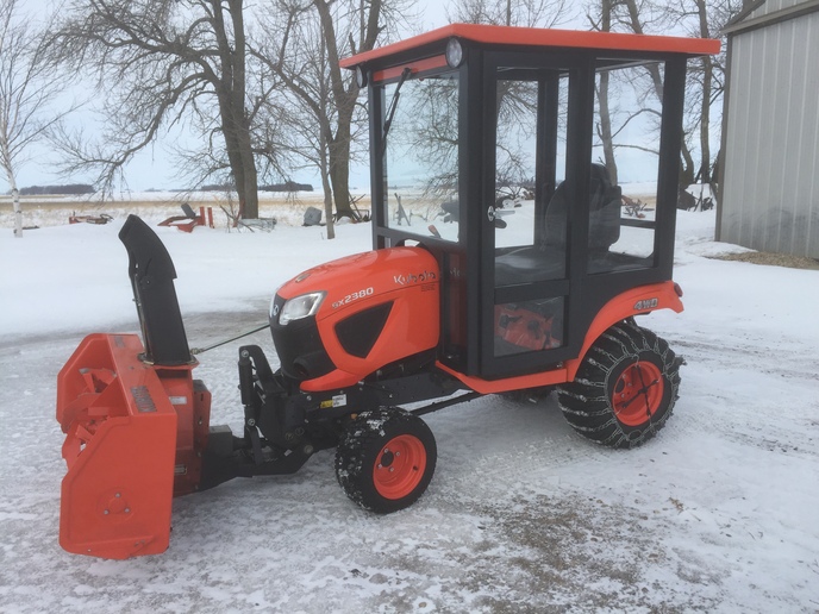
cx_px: 410
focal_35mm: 29
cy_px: 307
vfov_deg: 48.2
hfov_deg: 61.7
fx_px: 686
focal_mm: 4.15
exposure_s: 1/1799
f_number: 2.2
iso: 32
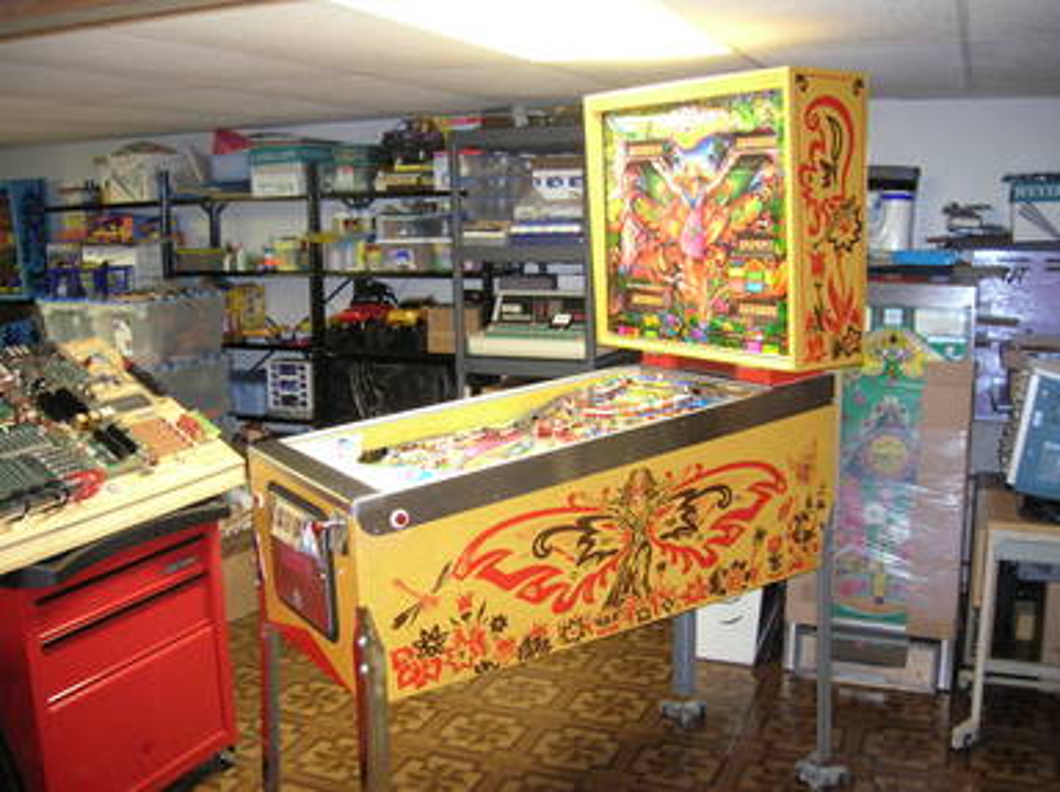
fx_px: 1040
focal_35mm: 34
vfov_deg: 41.7
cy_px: 396
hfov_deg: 54.0
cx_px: 530
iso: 200
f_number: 2.9
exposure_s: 1/10.5
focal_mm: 5.7
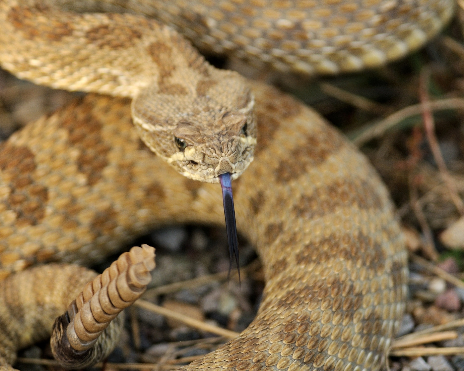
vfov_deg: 2.7
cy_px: 160
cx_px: 231
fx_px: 8007
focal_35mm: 583
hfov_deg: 3.3
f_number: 4
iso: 200
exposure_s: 1/320
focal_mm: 300
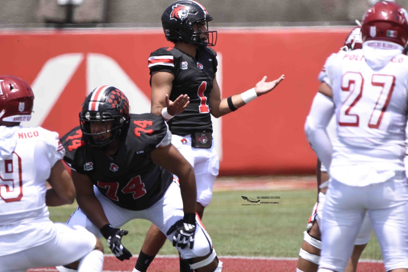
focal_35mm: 825
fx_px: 9349
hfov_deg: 2.5
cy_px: 136
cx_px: 204
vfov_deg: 1.7
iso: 500
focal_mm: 550
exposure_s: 1/1600
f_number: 6.3
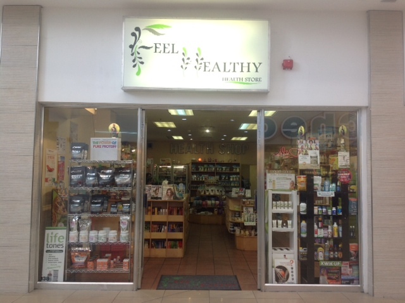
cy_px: 152
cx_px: 202
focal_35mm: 35
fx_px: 409
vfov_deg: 40.6
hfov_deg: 52.7
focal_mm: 4.28
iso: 64
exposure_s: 1/60
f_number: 2.4
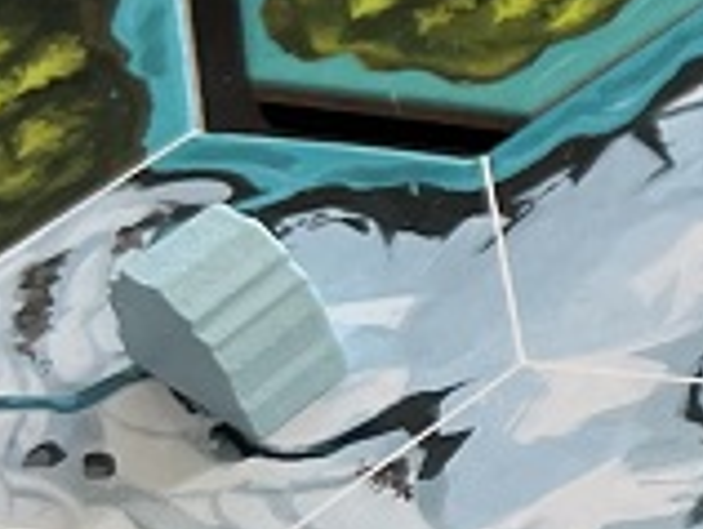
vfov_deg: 7.5
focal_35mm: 199
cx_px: 1931
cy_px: 231
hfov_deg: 8.6
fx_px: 4048
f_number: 1.5
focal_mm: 5.7
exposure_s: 1/324
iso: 50
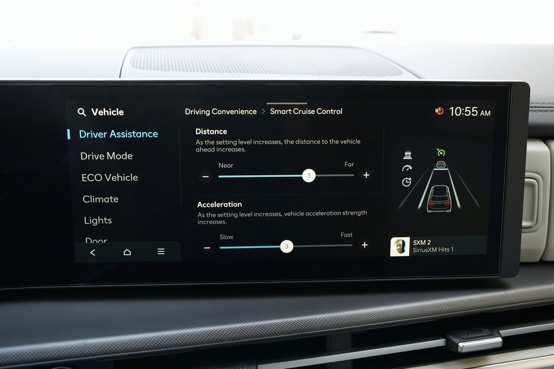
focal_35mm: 32
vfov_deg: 41.1
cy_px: 184
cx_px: 277
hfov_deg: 58.7
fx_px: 492
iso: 500
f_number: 5
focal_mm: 32
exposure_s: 1/40
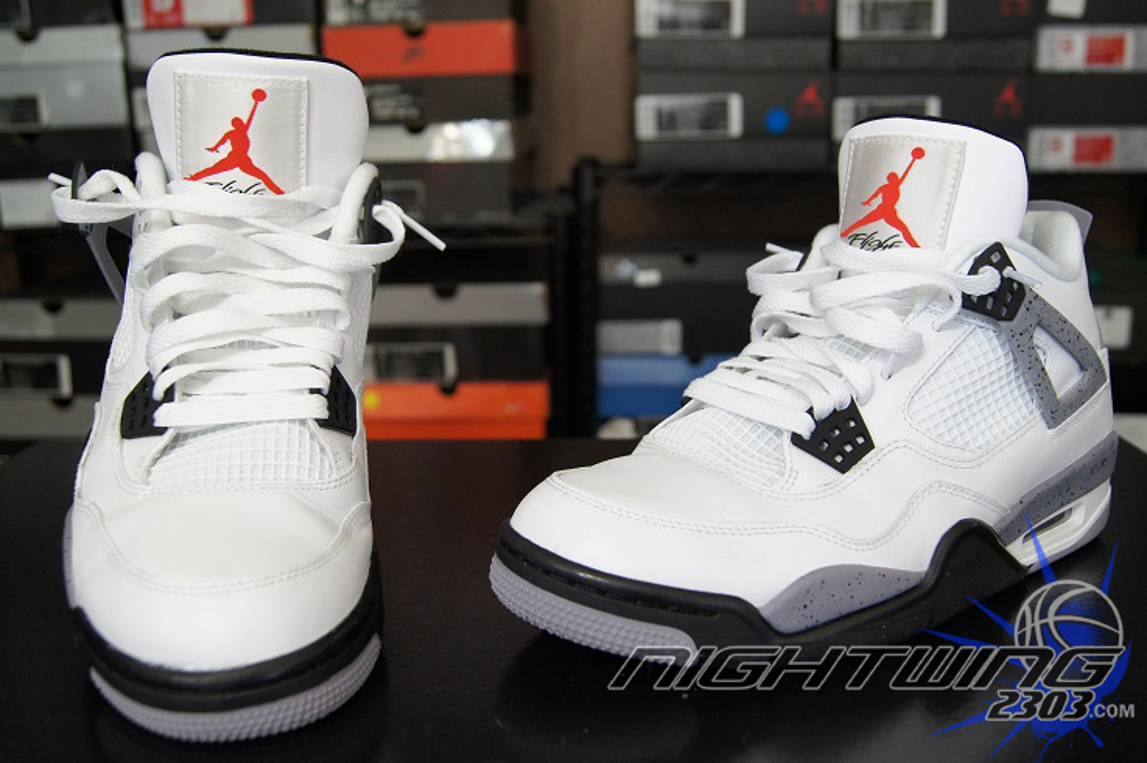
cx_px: 574
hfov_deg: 53.2
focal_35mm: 36
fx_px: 1146
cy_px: 382
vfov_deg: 36.8
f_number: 4
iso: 640
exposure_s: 1/40
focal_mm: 24
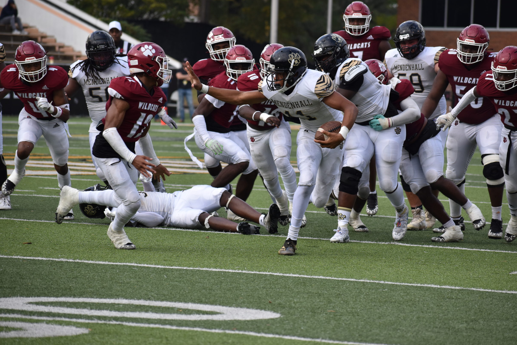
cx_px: 269
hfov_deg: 8.4
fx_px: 3541
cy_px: 169
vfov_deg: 5.6
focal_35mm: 247
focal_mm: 155
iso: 400
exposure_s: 1/1250
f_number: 5.6
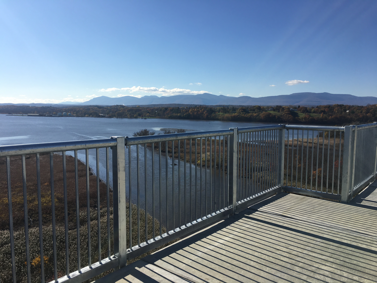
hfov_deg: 61.7
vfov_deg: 48.2
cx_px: 188
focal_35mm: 29
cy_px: 142
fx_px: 316
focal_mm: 4.15
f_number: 2.2
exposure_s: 1/2747
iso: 25
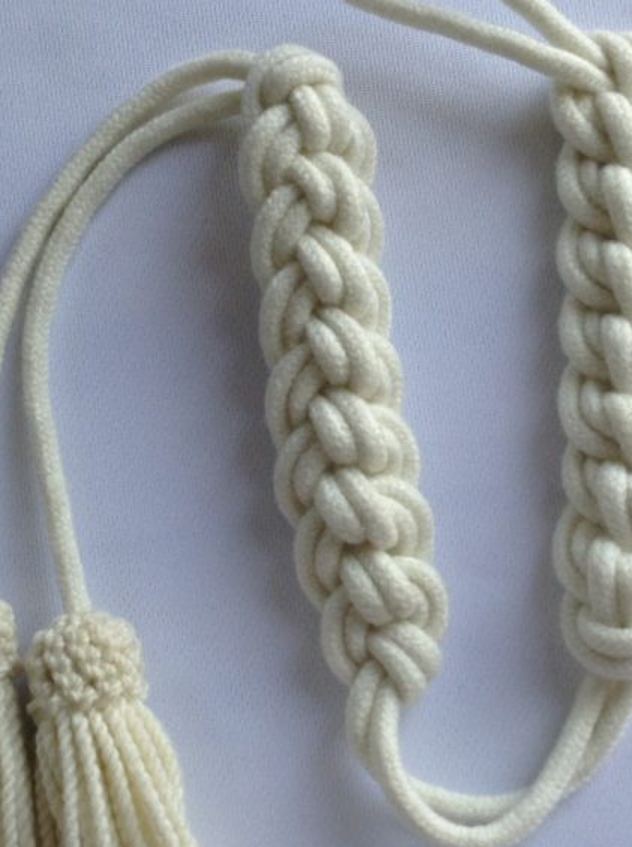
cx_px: 335
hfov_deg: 24.3
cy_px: 471
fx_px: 1464
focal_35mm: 60
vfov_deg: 32.2
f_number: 2.4
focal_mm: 3.3
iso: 32
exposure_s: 1/30
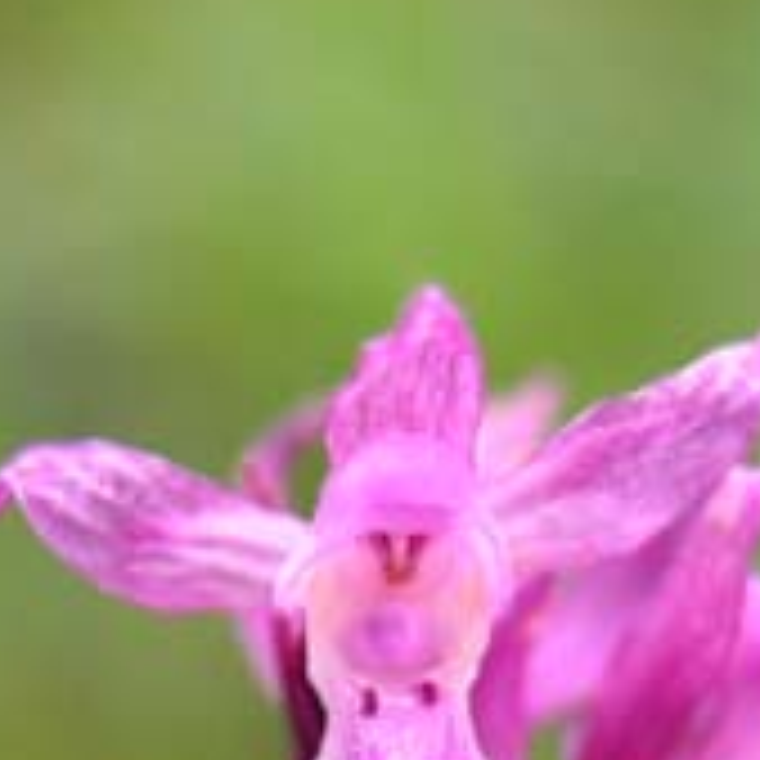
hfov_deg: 8.1
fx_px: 5390
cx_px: 369
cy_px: 899
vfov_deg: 8.0
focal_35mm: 217
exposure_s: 1/81.2
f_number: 3.3
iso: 100
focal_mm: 17.8
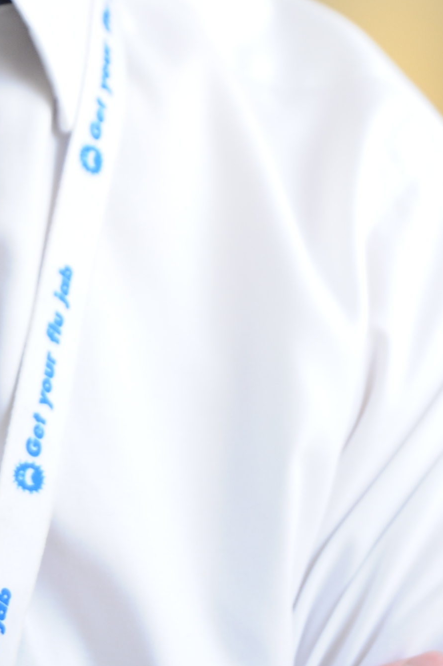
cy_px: -184
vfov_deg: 3.2
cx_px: -40
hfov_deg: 2.2
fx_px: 11772
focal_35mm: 637
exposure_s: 1/60
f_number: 3.5
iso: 640
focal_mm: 200
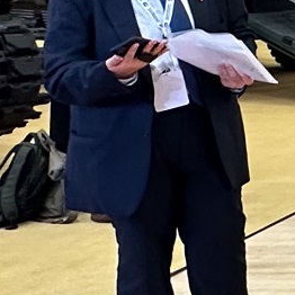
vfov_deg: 15.8
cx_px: 884
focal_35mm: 104
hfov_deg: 11.0
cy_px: -106
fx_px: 1003
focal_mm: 2.22
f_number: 2.2
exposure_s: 1/50
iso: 200
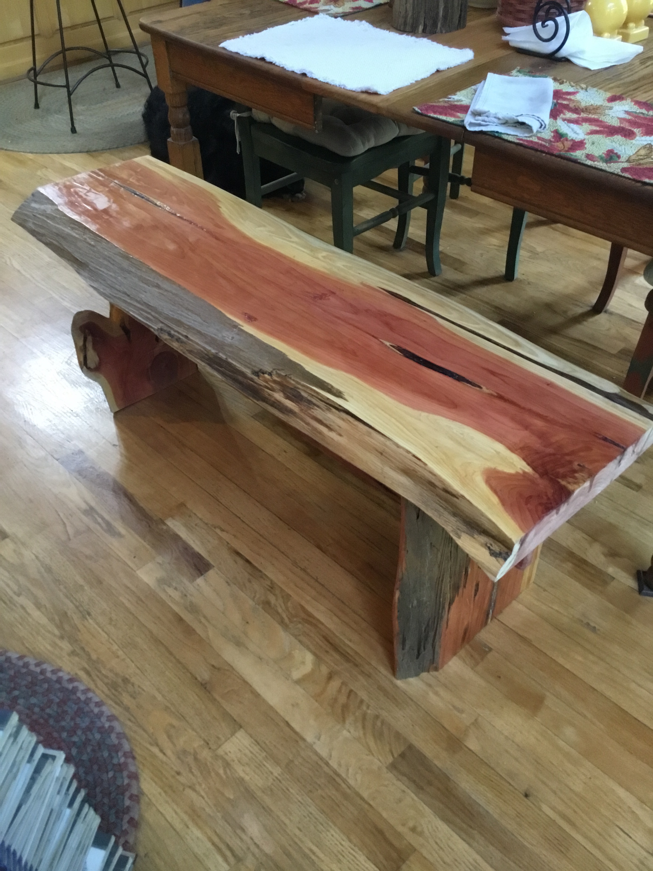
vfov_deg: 58.4
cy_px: 436
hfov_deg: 45.4
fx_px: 780
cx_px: 326
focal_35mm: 31
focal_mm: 3.3
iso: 200
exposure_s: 1/15
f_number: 2.4
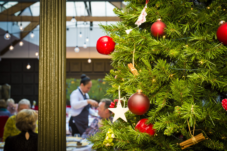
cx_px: 114
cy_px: 76
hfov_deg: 39.6
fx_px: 315
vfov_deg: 27.0
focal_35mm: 50
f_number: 7.1
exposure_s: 1/160
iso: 1600
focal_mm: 50
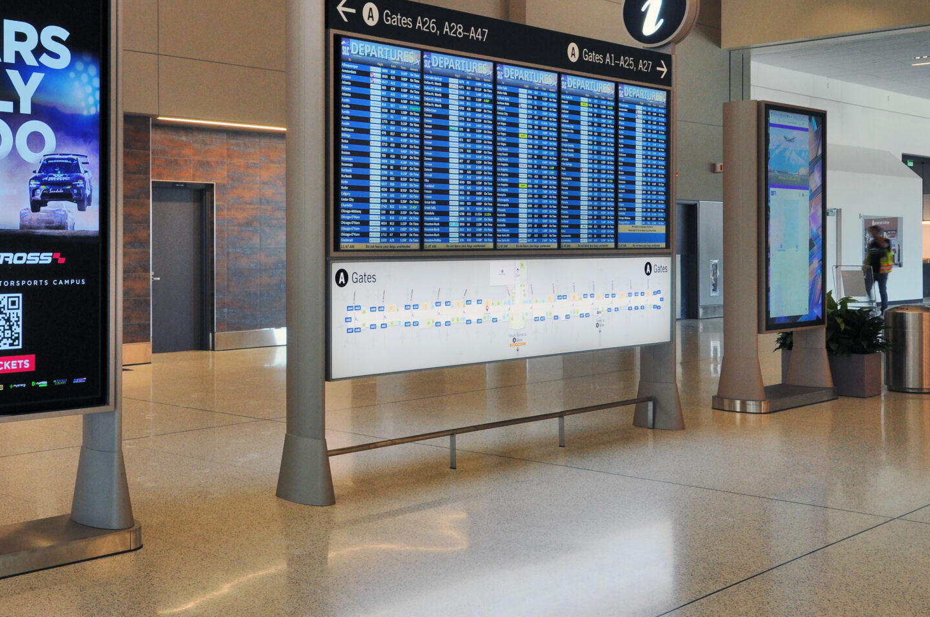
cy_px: 267
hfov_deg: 44.9
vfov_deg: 31.1
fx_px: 1109
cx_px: 321
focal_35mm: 43
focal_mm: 20
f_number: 11
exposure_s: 1/13
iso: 400
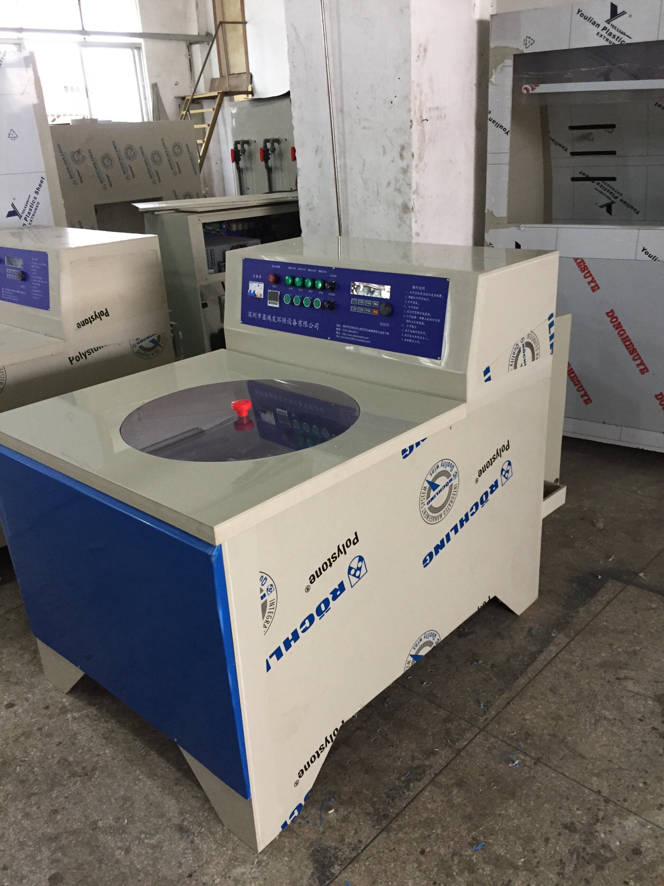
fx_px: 742
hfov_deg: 48.2
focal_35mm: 29
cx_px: 332
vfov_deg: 61.7
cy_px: 443
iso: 200
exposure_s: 1/33
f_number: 2.2
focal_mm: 4.15
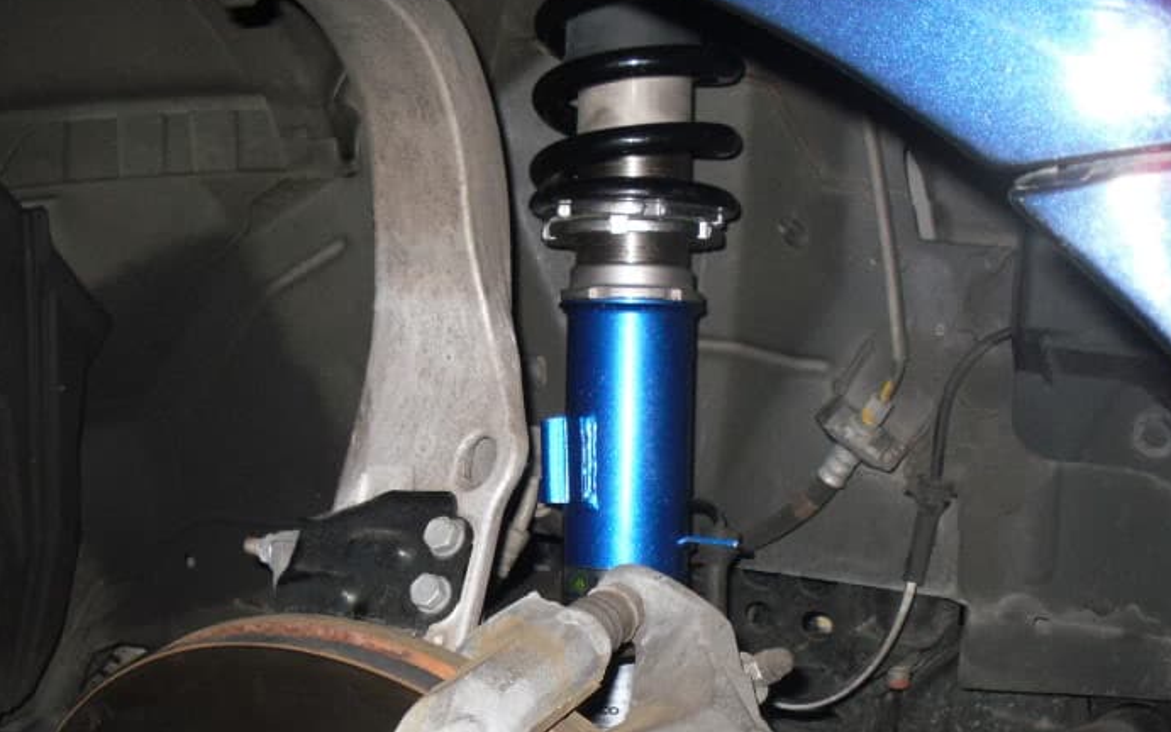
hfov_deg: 36.9
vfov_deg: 23.3
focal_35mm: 55
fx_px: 1755
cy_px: 571
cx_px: 537
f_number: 7.6
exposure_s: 1/45
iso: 200
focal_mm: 6.3
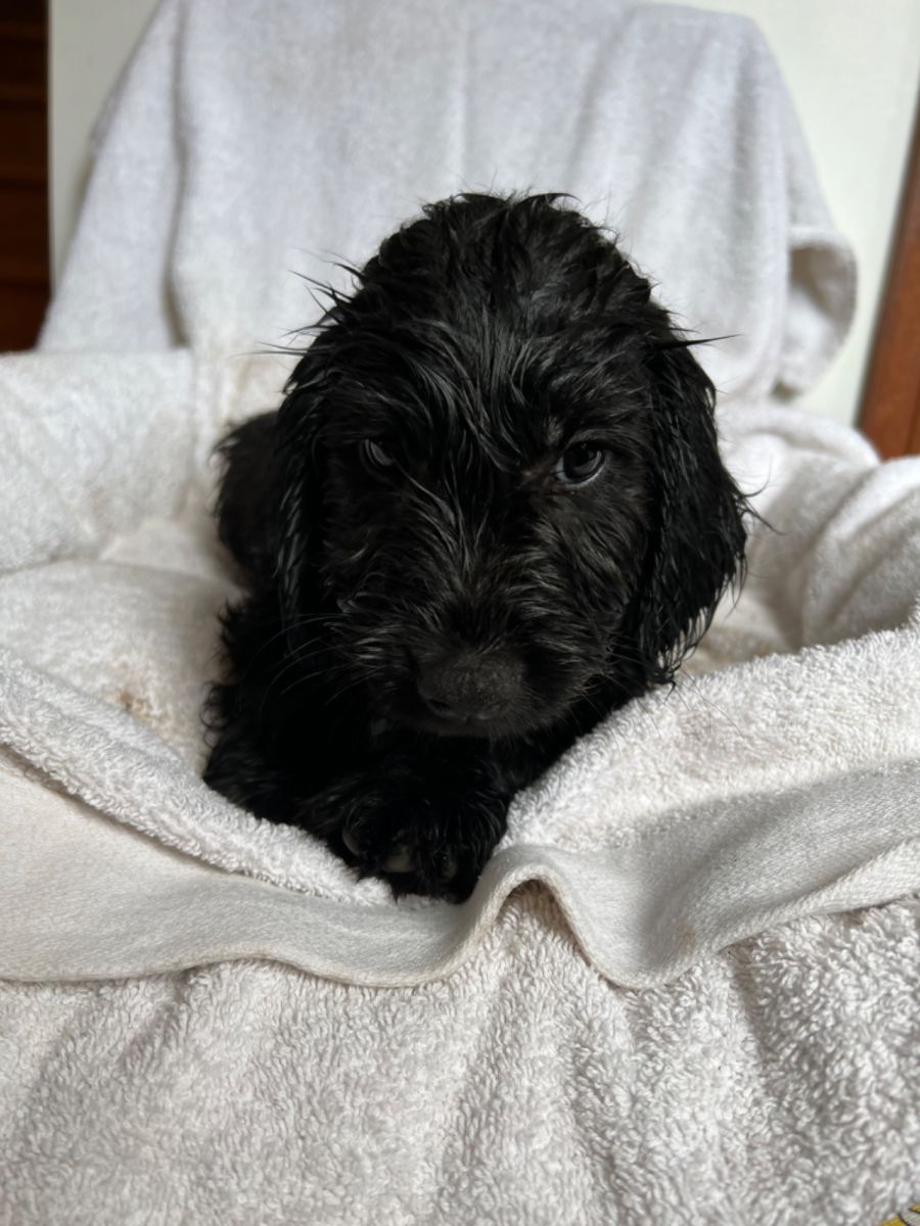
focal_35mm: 26
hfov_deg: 53.1
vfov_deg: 67.3
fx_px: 921
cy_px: 613
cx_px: 460
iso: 40
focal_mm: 5.7
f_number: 1.5
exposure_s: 1/242
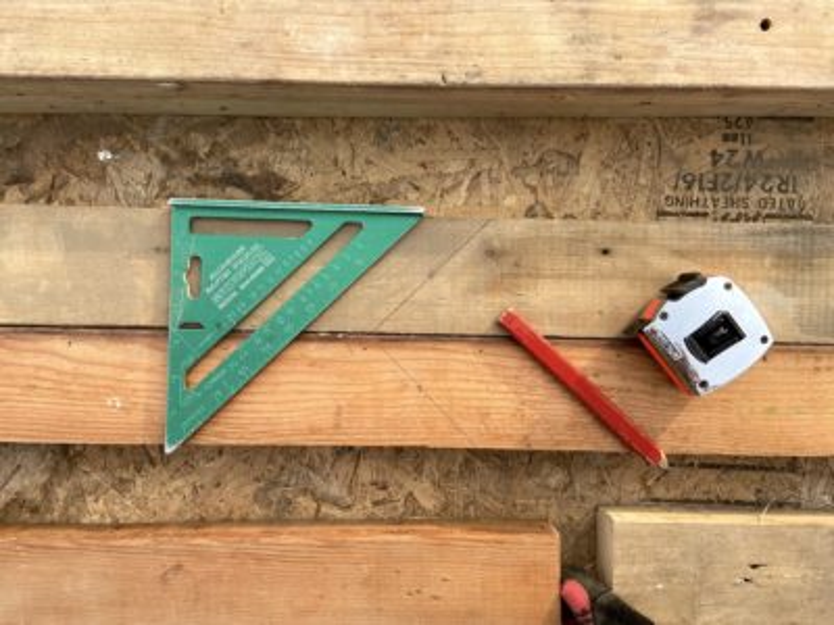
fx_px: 626
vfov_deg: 53.1
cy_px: 312
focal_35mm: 26
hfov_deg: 67.3
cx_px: 417
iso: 32
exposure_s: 1/350
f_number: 1.8
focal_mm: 4.25
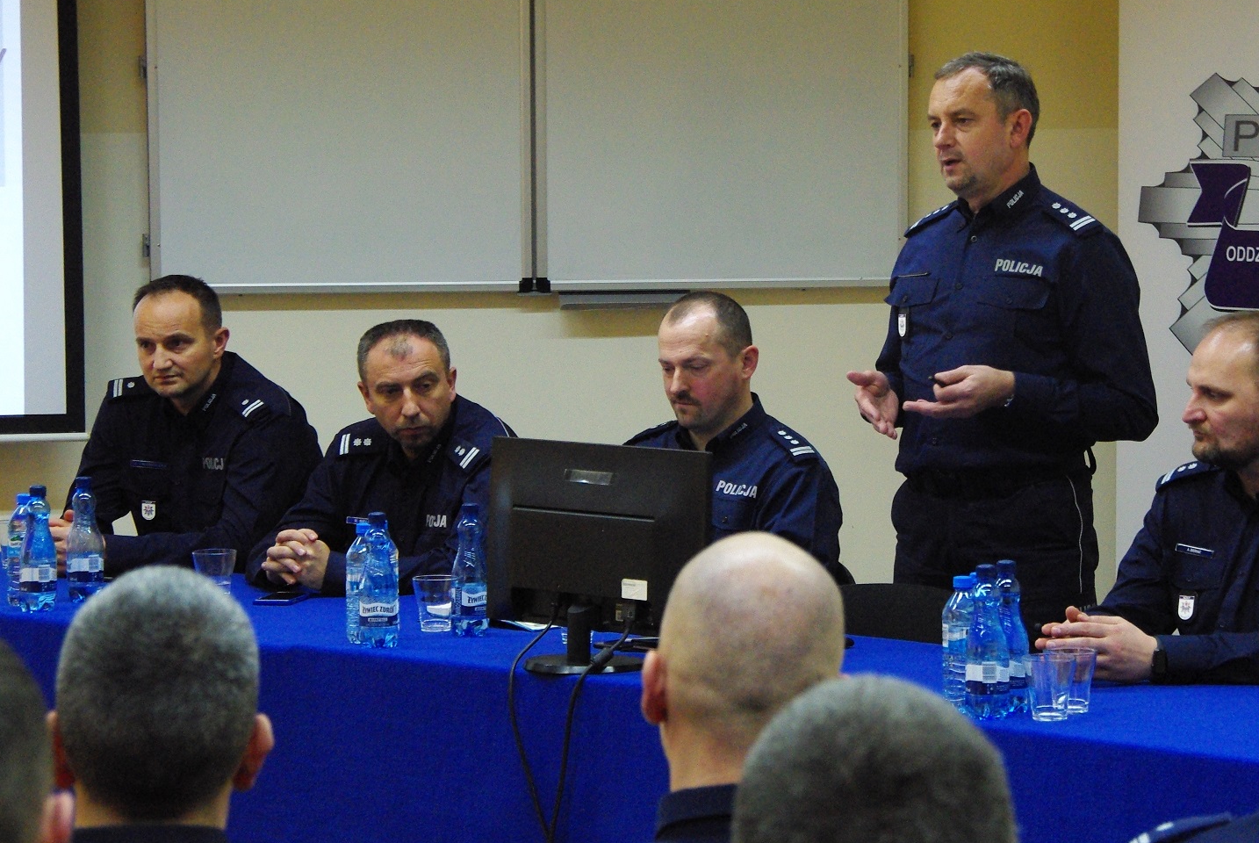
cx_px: 681
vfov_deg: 10.5
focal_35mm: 131
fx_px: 4587
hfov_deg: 15.6
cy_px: 331
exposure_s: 1/45
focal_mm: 65
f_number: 6.7
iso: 1600
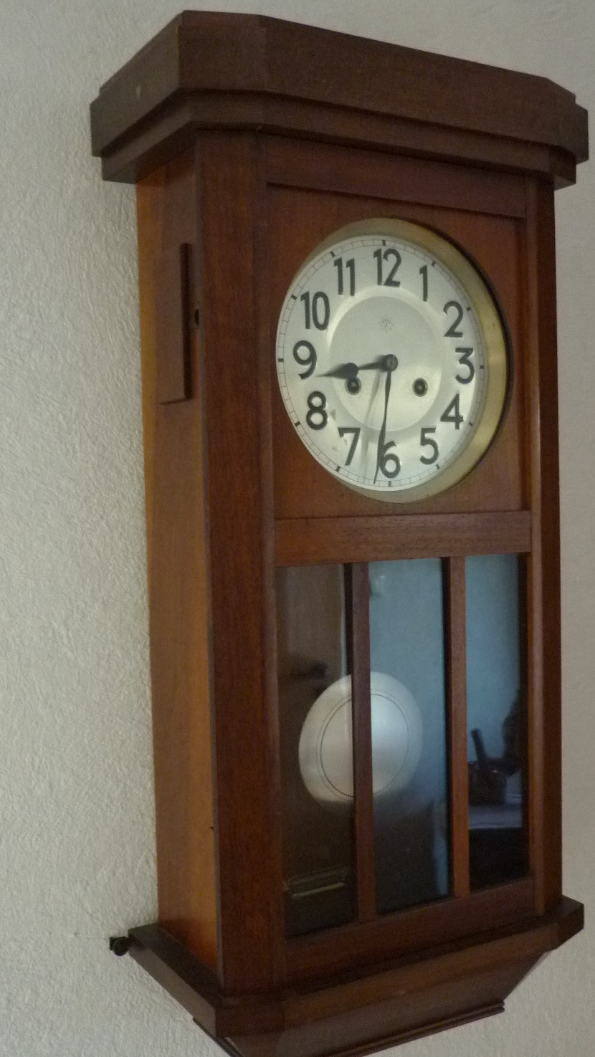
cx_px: 363
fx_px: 1094
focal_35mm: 39
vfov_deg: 51.6
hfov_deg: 30.3
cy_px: 540
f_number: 2.8
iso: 400
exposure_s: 1/6
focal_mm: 5.5
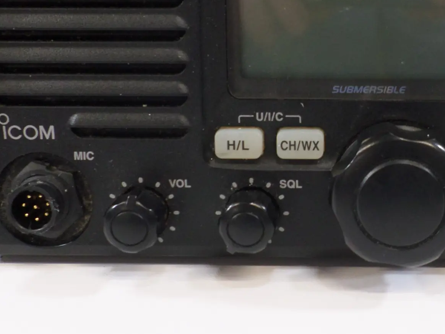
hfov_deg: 34.1
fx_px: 707
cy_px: 119
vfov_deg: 26.4
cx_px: 339
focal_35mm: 55
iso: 120
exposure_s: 1/30
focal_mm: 4.5
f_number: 2.5
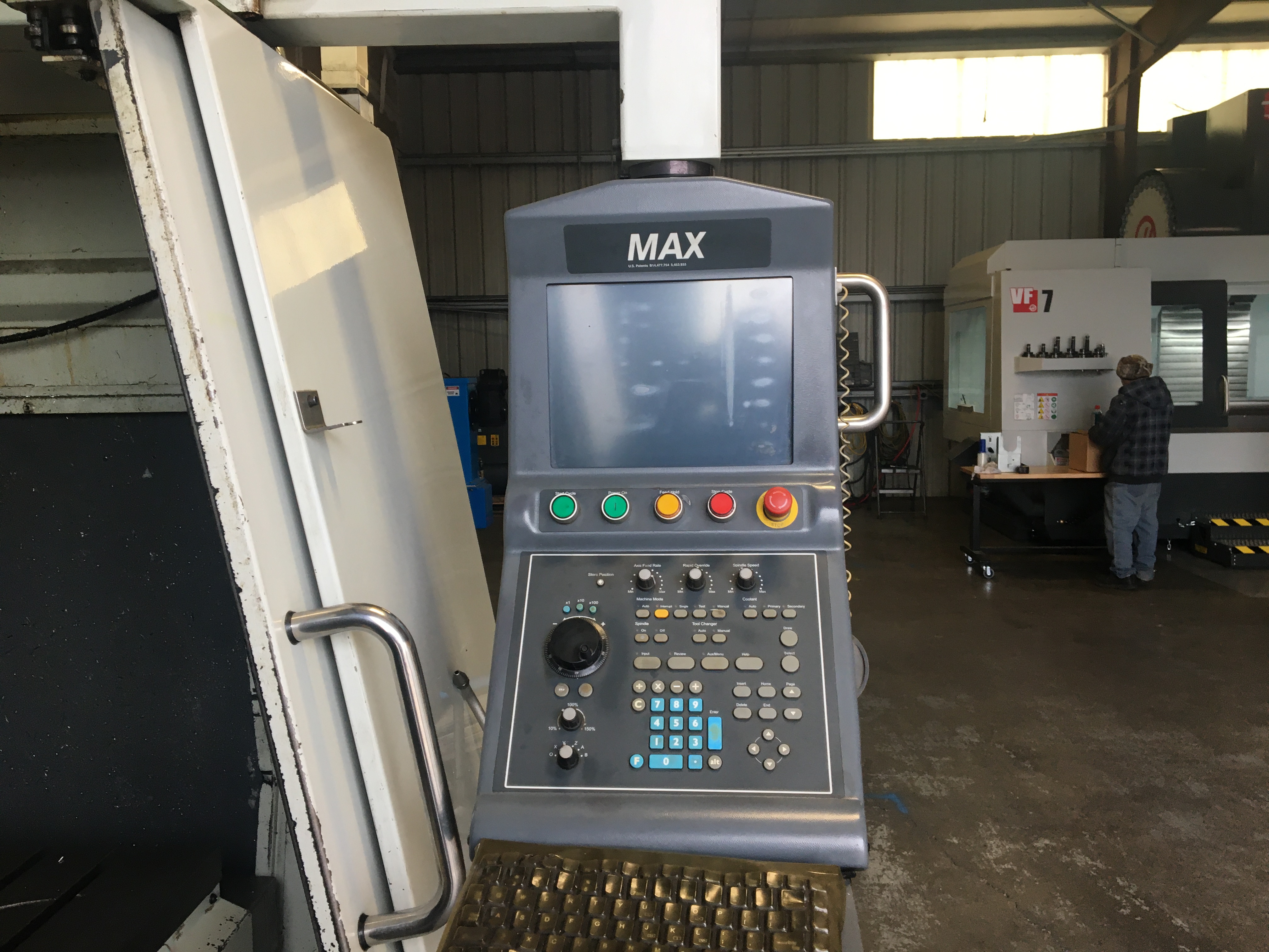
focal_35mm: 29
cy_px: 476
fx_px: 1063
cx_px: 634
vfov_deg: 48.2
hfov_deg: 61.7
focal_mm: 4.15
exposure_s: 1/30
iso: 25
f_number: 2.2
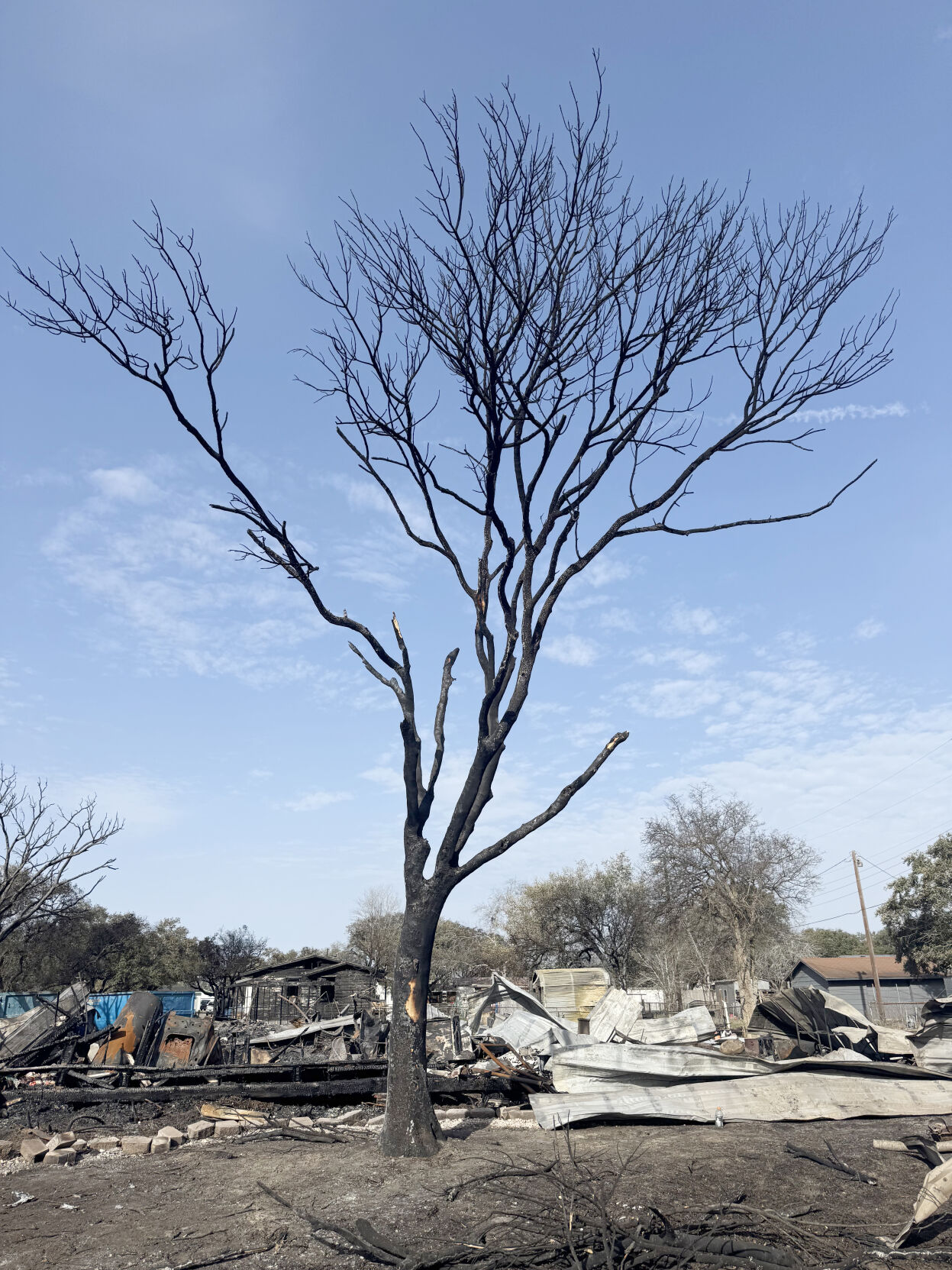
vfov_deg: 71.6
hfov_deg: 56.8
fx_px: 880
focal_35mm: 24
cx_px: 476
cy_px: 635
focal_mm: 6.76
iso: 80
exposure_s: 1/5814
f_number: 1.78
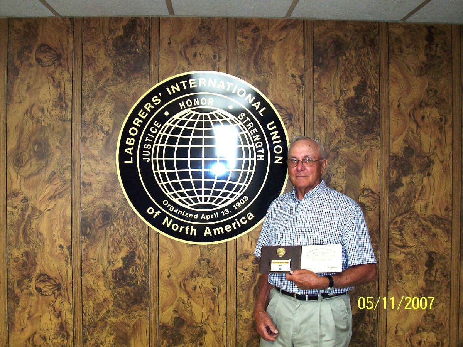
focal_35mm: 37
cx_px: 232
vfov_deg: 38.7
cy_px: 174
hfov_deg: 50.1
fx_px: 495
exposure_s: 1/60
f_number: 2.8
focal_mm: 5.6
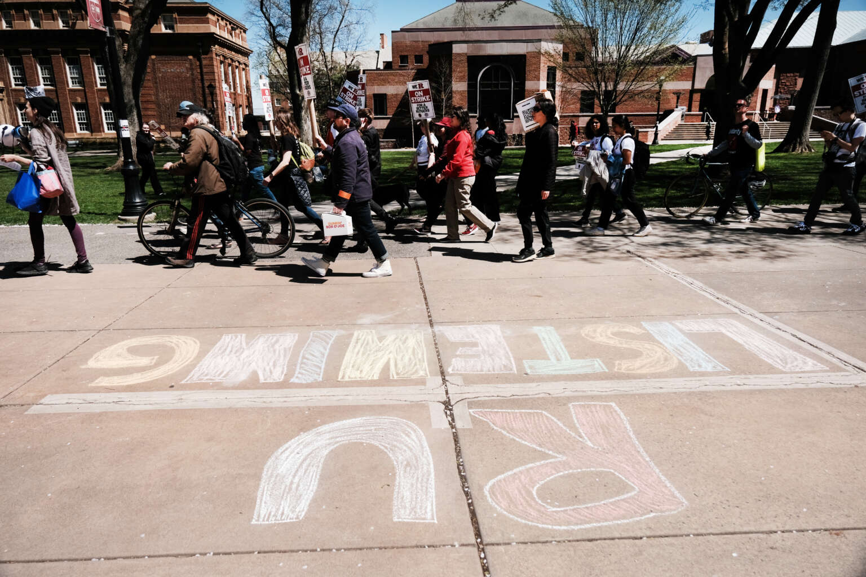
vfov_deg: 53.1
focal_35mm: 24
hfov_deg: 73.7
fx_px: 577
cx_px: 433
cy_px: 288
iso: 160
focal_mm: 16
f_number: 4
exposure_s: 1/2700
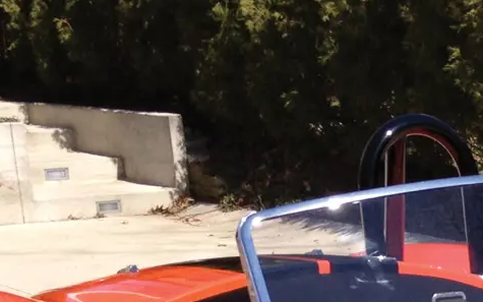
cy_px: 590
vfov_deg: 8.3
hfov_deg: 13.3
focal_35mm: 150
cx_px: 685
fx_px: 1975
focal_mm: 4.28
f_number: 2.4
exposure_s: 1/1453
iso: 64
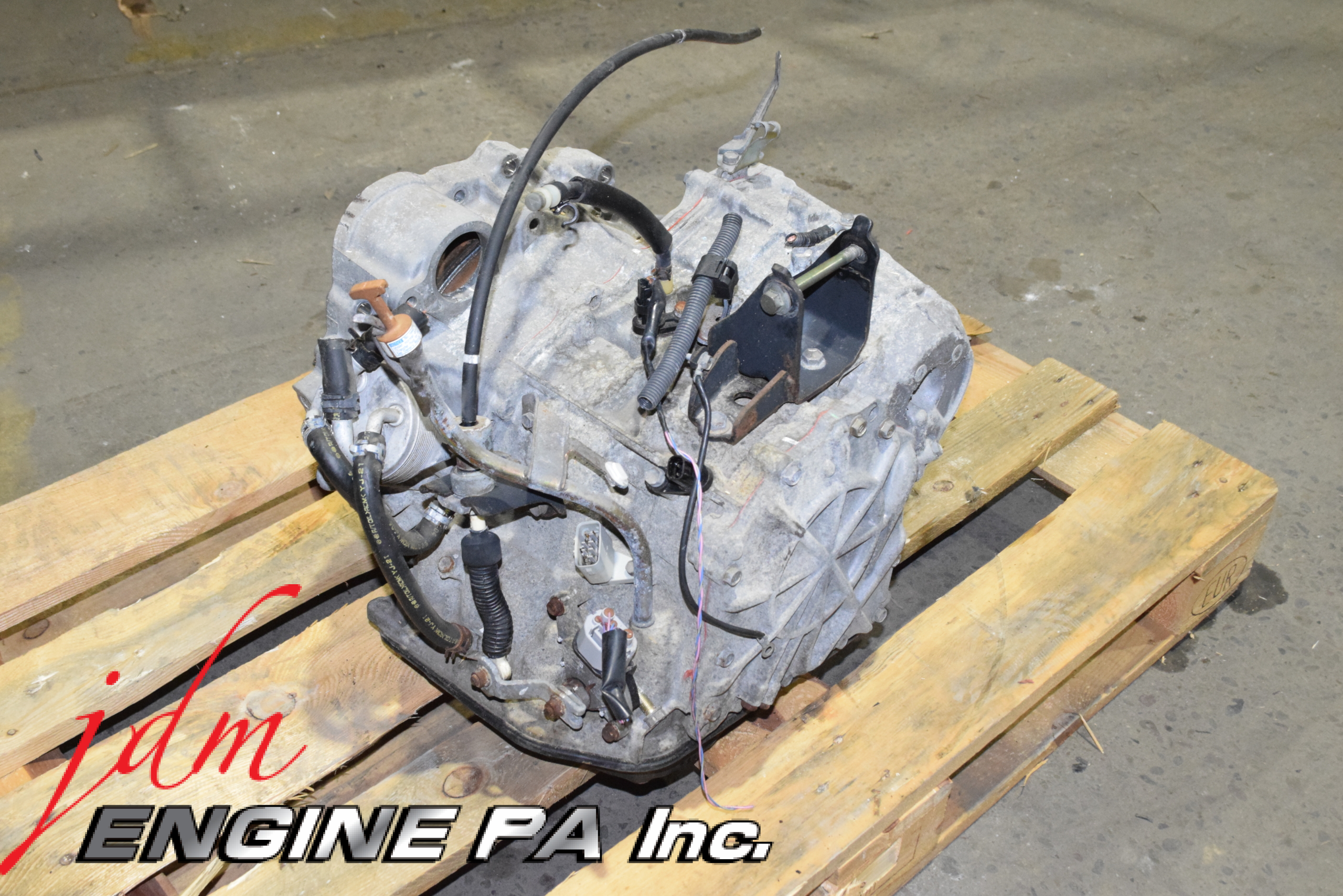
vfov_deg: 34.2
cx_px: 672
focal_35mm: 39
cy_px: 448
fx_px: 1455
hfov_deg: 49.6
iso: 4000
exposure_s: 1/60
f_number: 6.3
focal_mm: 26
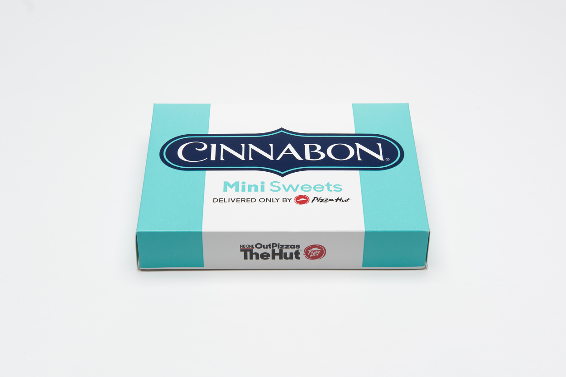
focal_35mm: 70
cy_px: 188
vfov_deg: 19.5
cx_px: 283
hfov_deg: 28.8
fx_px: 1101
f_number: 16
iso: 64
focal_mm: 70
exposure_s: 1/60
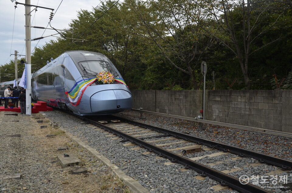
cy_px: 96
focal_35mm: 33
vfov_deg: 39.8
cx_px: 146
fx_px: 267
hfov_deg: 57.3
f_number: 8
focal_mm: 22
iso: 100
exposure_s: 1/200
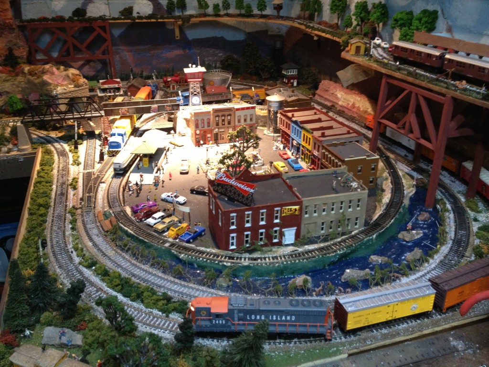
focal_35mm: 35
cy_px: 184
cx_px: 244
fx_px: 494
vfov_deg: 40.7
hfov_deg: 52.6
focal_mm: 4.28
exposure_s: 1/20
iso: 200
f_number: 2.4
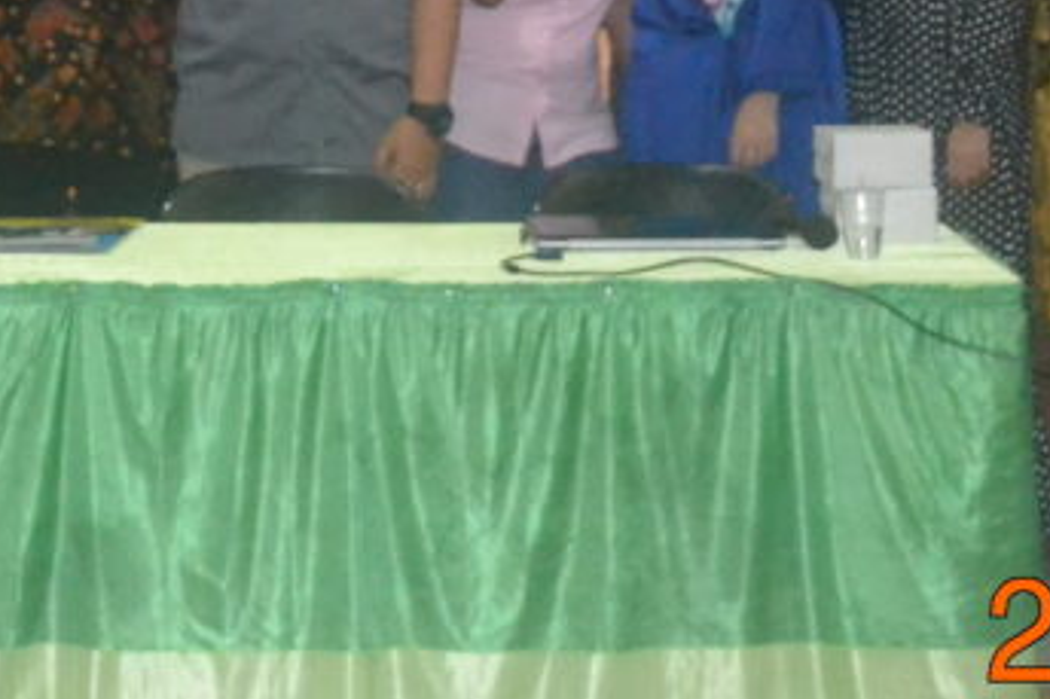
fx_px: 3906
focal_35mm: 134
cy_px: -693
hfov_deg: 15.2
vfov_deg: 9.6
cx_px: 226
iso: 3200
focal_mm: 20
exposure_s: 1/60
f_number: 3.8
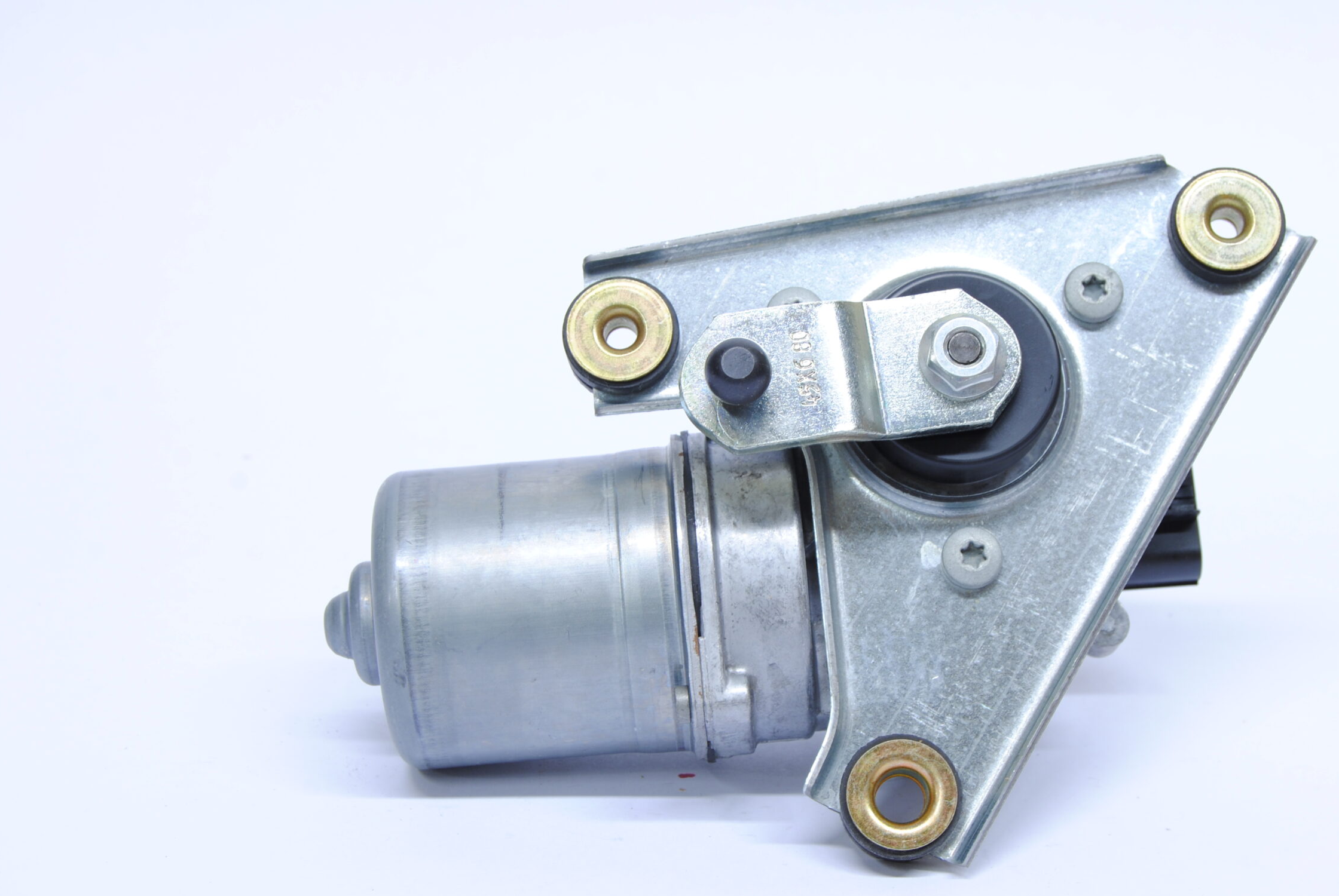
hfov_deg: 28.0
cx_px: 763
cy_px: 483
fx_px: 2681
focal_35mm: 72
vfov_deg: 19.0
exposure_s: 1/3
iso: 100
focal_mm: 42
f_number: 9
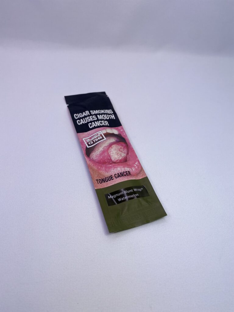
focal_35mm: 26
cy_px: 156
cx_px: 117
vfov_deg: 67.3
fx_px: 234
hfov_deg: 53.1
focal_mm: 4.25
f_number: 1.8
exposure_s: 1/654
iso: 32
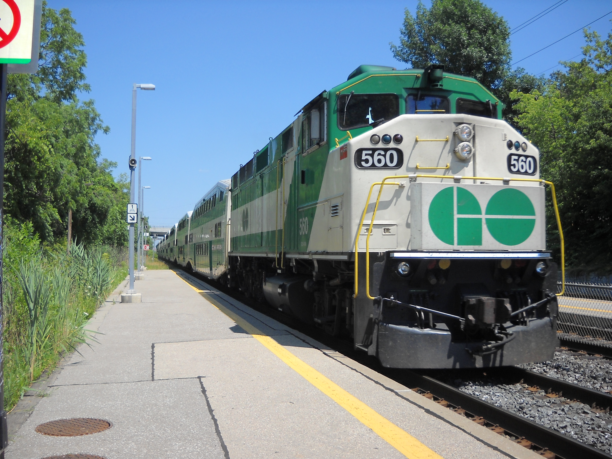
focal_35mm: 41
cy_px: 230
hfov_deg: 45.8
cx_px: 306
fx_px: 725
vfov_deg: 35.1
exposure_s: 1/284
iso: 64
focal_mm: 6.72
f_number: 5.5
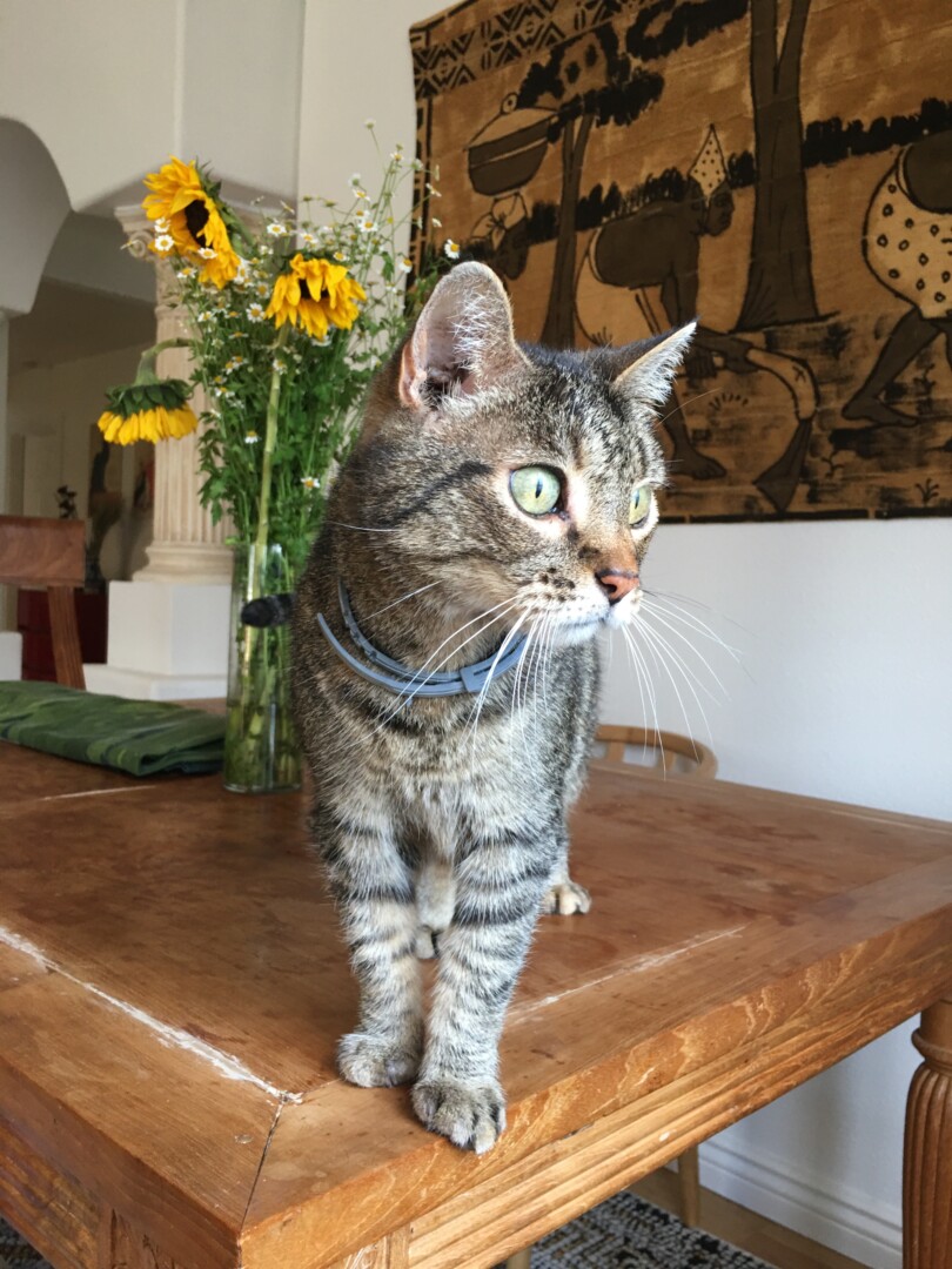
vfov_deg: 61.7
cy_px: 634
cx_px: 476
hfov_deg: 48.2
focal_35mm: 29
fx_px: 1063
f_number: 2.2
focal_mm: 4.15
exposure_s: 1/15
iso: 40
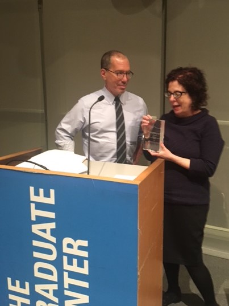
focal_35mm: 29
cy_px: 153
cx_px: 114
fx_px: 256
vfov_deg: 61.6
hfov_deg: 48.2
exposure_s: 1/15
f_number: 2.2
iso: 200
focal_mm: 4.15
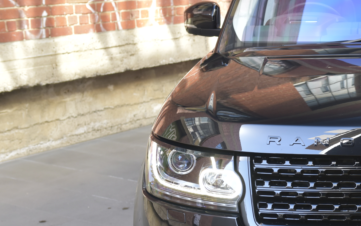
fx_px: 797
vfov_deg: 16.1
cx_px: 390
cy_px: 156
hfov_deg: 24.0
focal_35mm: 81
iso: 500
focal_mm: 35
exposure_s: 1/80
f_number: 4
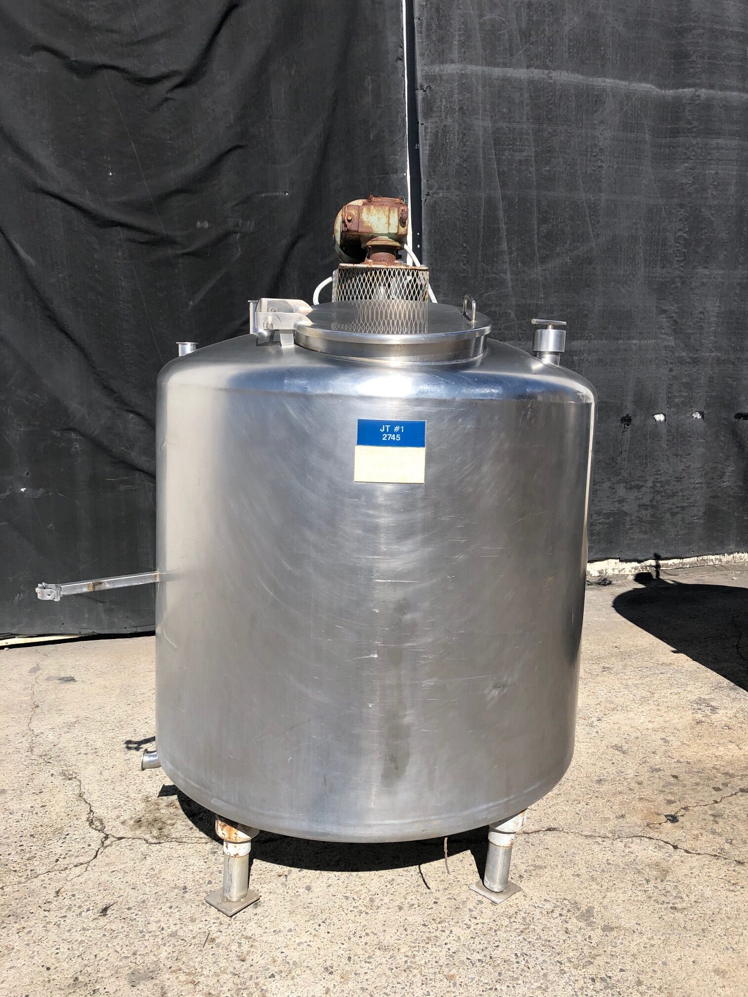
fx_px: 807
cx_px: 374
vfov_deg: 63.4
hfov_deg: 49.7
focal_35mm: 28
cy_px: 498
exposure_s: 1/2525
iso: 20
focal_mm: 3.99
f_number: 1.8
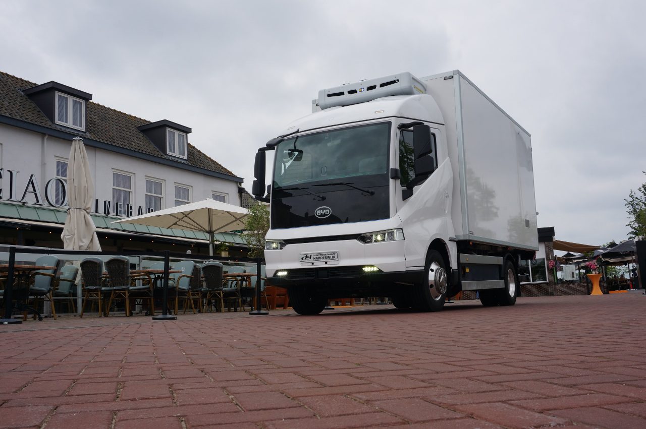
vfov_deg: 38.3
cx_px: 323
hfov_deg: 55.1
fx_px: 619
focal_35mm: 34
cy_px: 214
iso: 100
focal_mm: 23
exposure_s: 1/125
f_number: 13
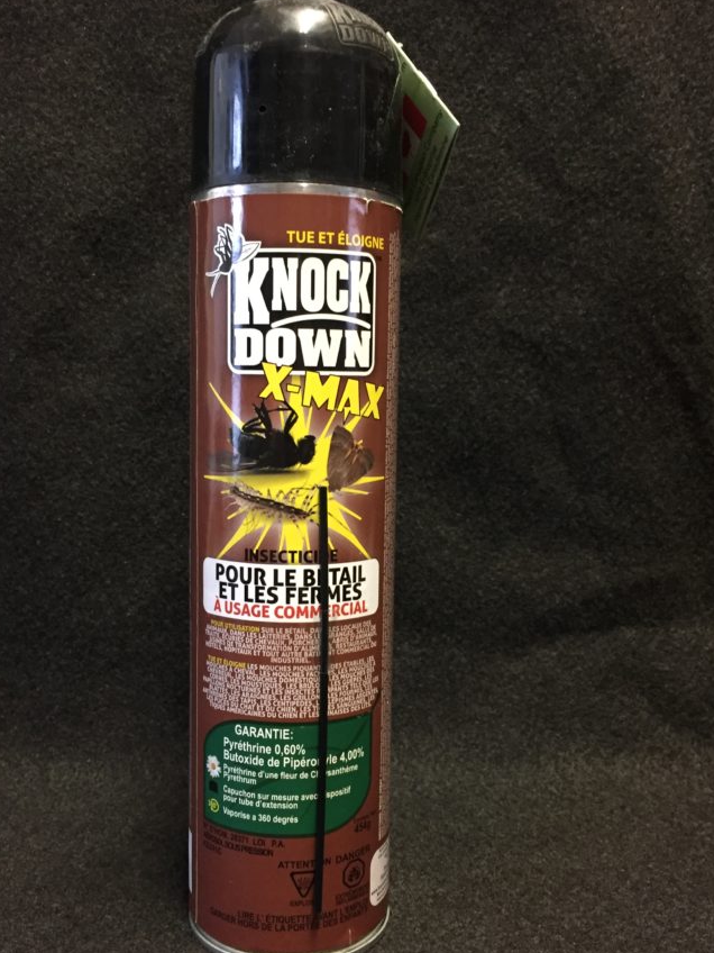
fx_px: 963
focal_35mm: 35
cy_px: 473
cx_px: 331
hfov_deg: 40.7
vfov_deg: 52.6
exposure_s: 1/17
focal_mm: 4.15
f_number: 2.2
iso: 250
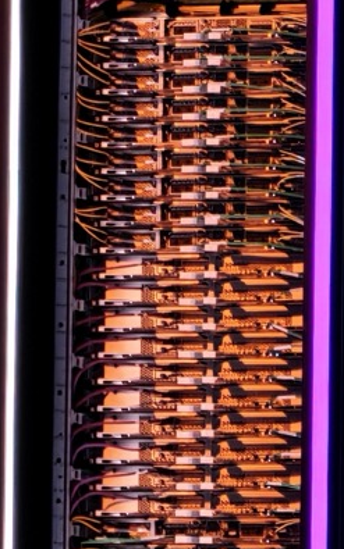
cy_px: 311
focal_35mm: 792
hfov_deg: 1.7
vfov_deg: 2.7
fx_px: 11876
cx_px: 228
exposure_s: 1/60
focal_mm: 22.48
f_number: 2.6
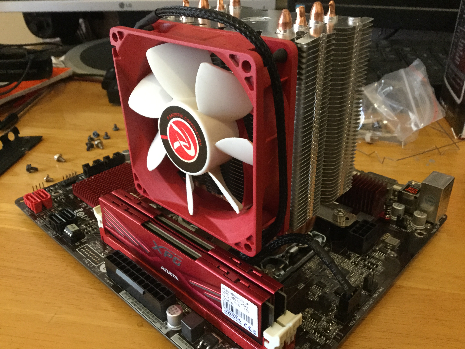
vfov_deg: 45.4
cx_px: 232
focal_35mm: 31
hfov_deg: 58.4
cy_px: 174
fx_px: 416
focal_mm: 3.3
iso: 400
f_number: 2.4
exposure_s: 1/17
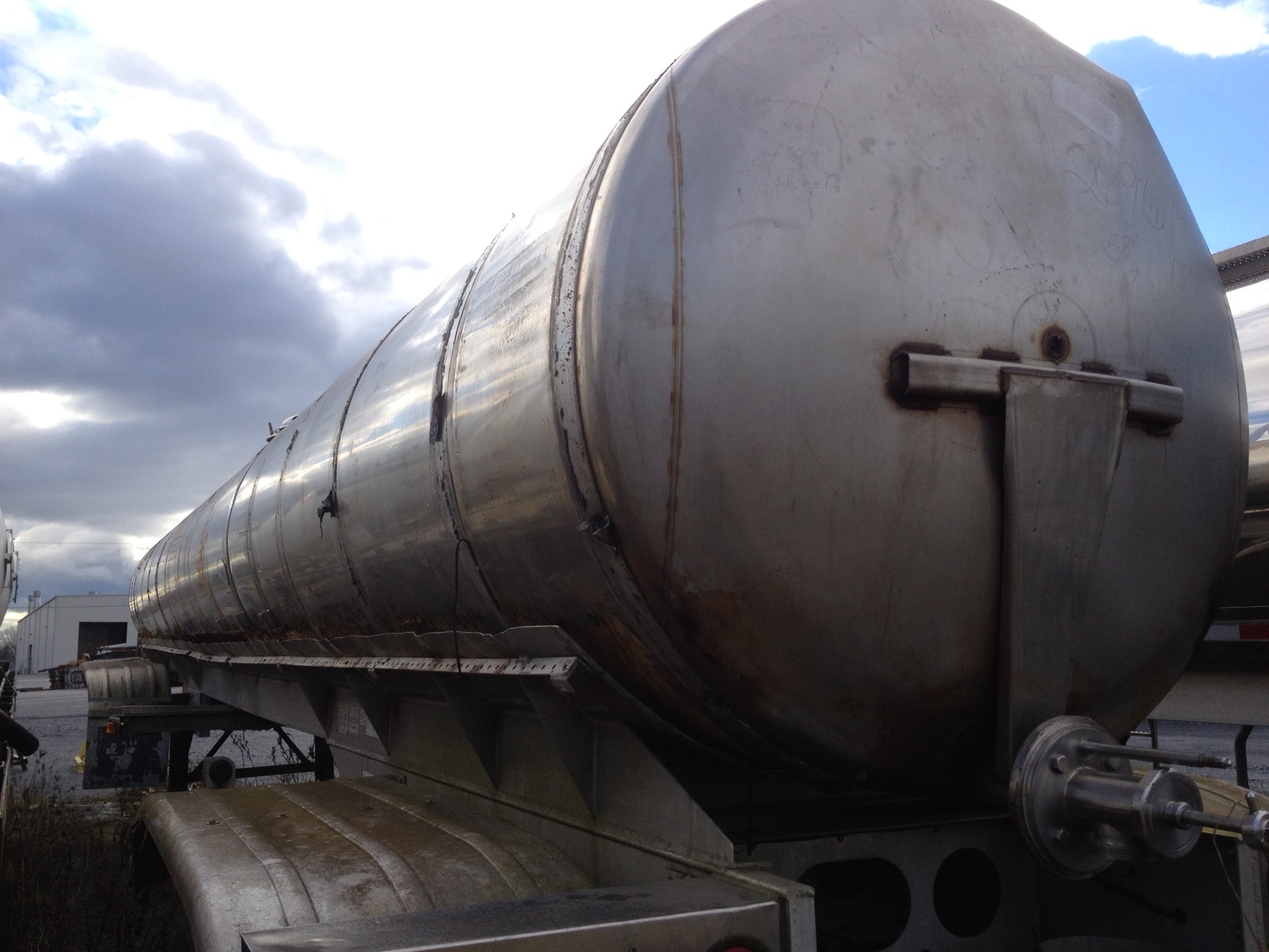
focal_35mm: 35
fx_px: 1283
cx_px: 634
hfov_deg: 52.6
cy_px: 476
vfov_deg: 40.7
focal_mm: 4.28
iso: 50
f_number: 2.4
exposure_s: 1/1022
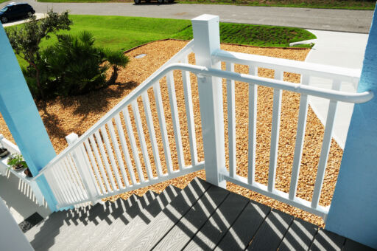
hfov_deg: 62.0
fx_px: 314
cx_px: 188
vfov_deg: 43.5
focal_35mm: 30
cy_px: 126
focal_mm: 20
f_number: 11
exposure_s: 1/250
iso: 200
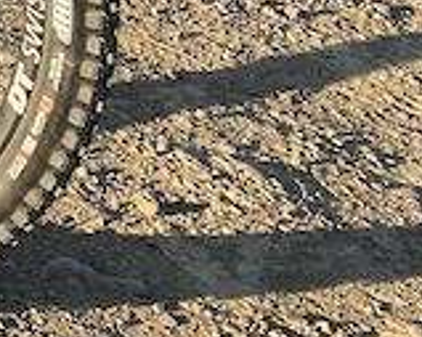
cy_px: -374
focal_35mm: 128
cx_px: -608
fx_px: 1598
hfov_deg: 12.0
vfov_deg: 10.8
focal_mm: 4.25
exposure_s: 1/1114
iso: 32
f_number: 1.8
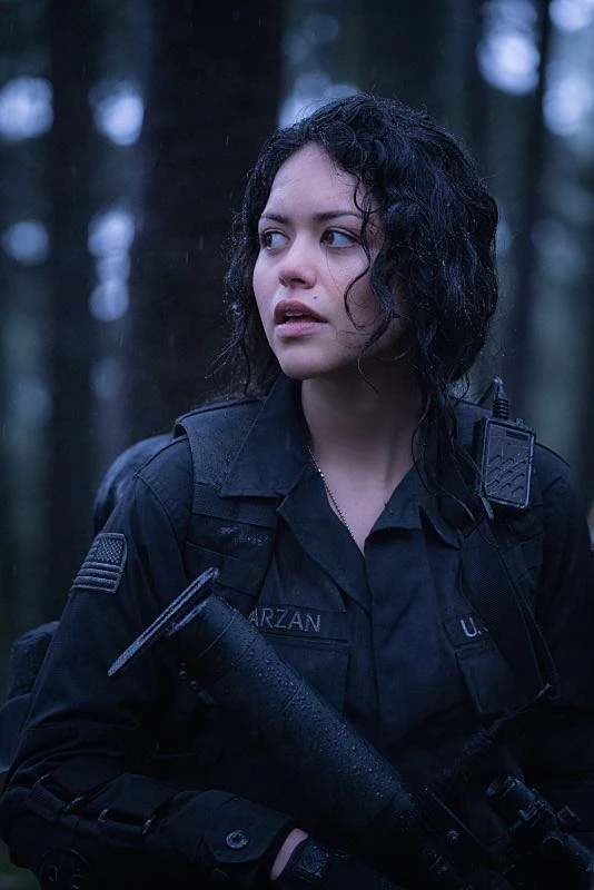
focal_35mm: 147
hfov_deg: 9.3
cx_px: 297
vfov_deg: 14.0
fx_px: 3635
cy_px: 445
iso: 4000
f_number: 4
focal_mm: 147
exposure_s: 1/400
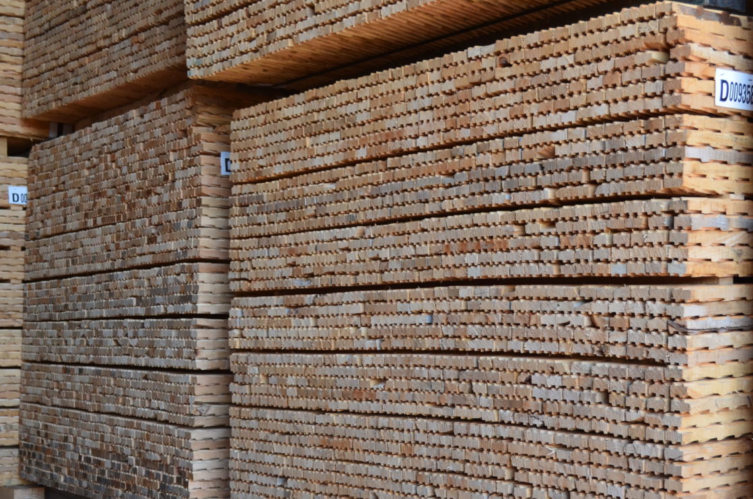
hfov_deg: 33.6
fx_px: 1246
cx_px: 378
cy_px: 320
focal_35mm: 60
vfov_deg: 22.6
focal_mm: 29
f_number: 5.6
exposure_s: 1/125
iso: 400
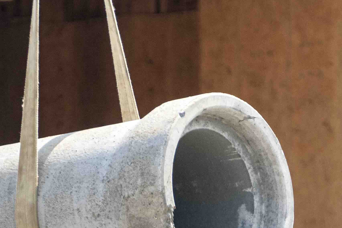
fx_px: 7723
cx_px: 330
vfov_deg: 1.7
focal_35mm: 813
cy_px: -1
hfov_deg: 2.5
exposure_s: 1/8000
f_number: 2.8
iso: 800
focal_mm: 146
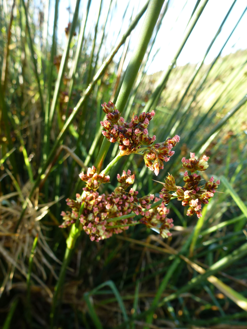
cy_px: 164
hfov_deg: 56.8
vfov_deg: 71.6
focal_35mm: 24
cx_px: 124
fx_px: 228
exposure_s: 1/100
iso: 100
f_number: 3.3
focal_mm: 4.3
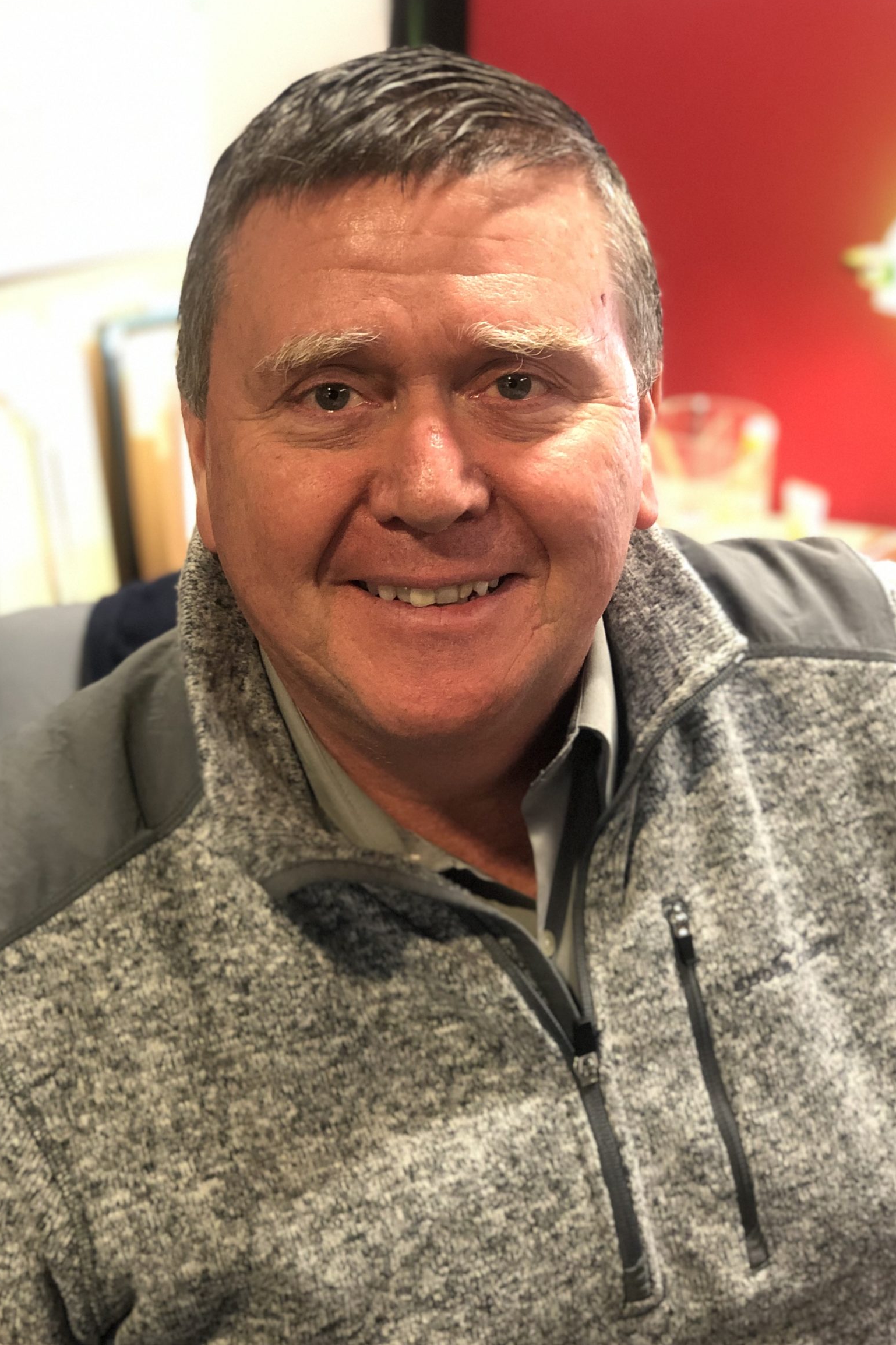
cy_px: 636
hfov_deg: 22.6
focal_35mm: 60
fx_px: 2240
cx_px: 432
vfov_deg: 33.4
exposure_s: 1/15
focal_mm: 6
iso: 160
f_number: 2.4
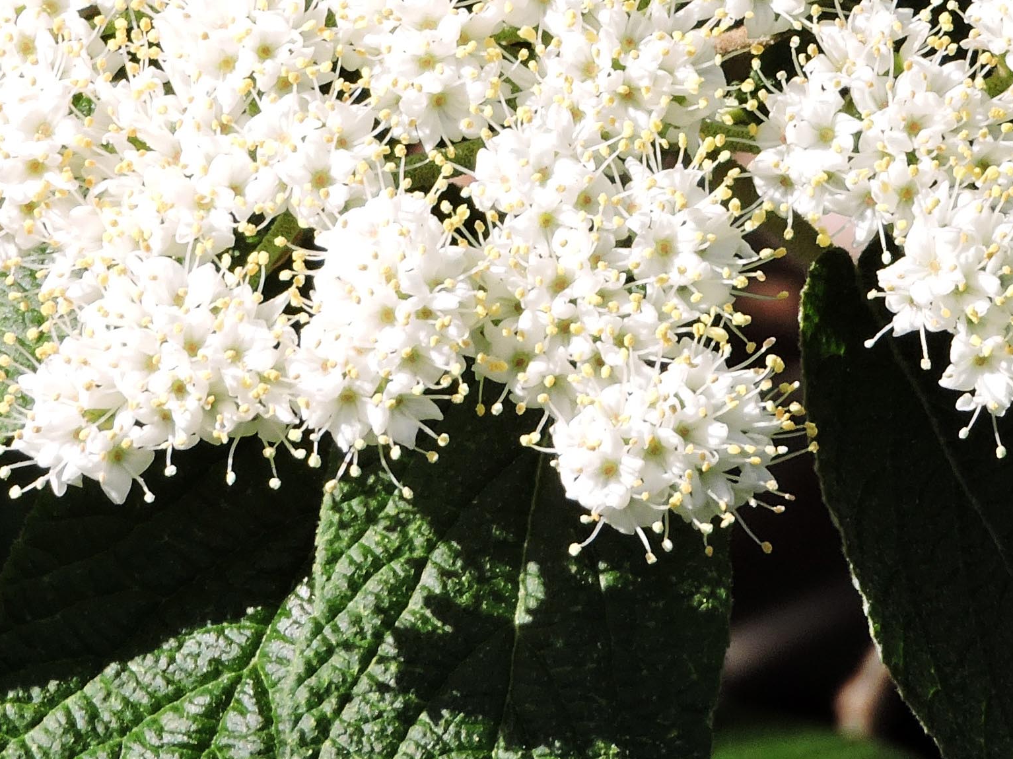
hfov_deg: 2.6
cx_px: 641
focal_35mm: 751
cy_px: 95
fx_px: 21974
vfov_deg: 2.0
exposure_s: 1/320
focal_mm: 44.8
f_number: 5.5
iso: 100
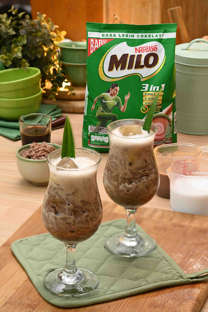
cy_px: 156
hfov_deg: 13.0
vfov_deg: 19.5
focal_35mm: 105
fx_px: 911
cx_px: 104
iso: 800
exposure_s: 1/100
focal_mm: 105
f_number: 6.3
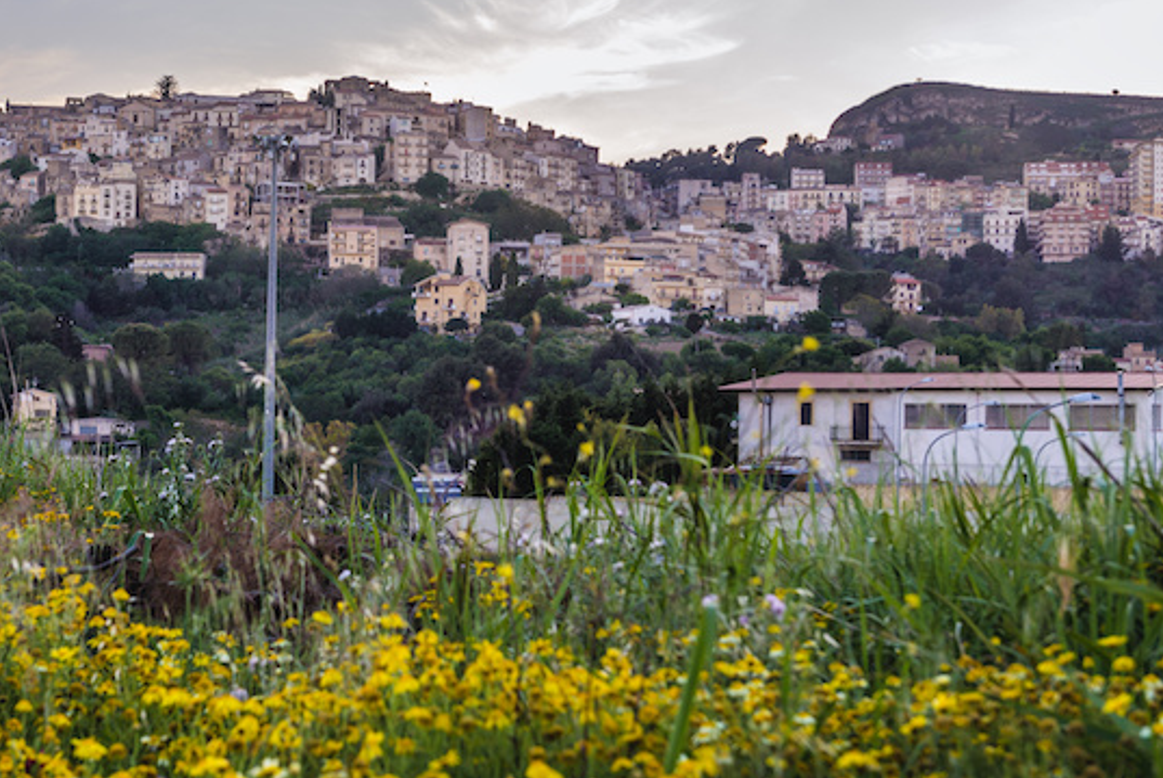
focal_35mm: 67
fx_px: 2166
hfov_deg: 29.8
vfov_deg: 20.3
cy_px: 391
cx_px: 392
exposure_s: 1/100
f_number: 4.5
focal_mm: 48
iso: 200
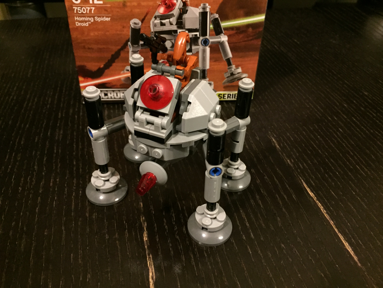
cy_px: 144
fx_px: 321
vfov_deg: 48.2
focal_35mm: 29
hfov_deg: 61.7
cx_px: 192
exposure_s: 1/17
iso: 640
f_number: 2.2
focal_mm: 4.15
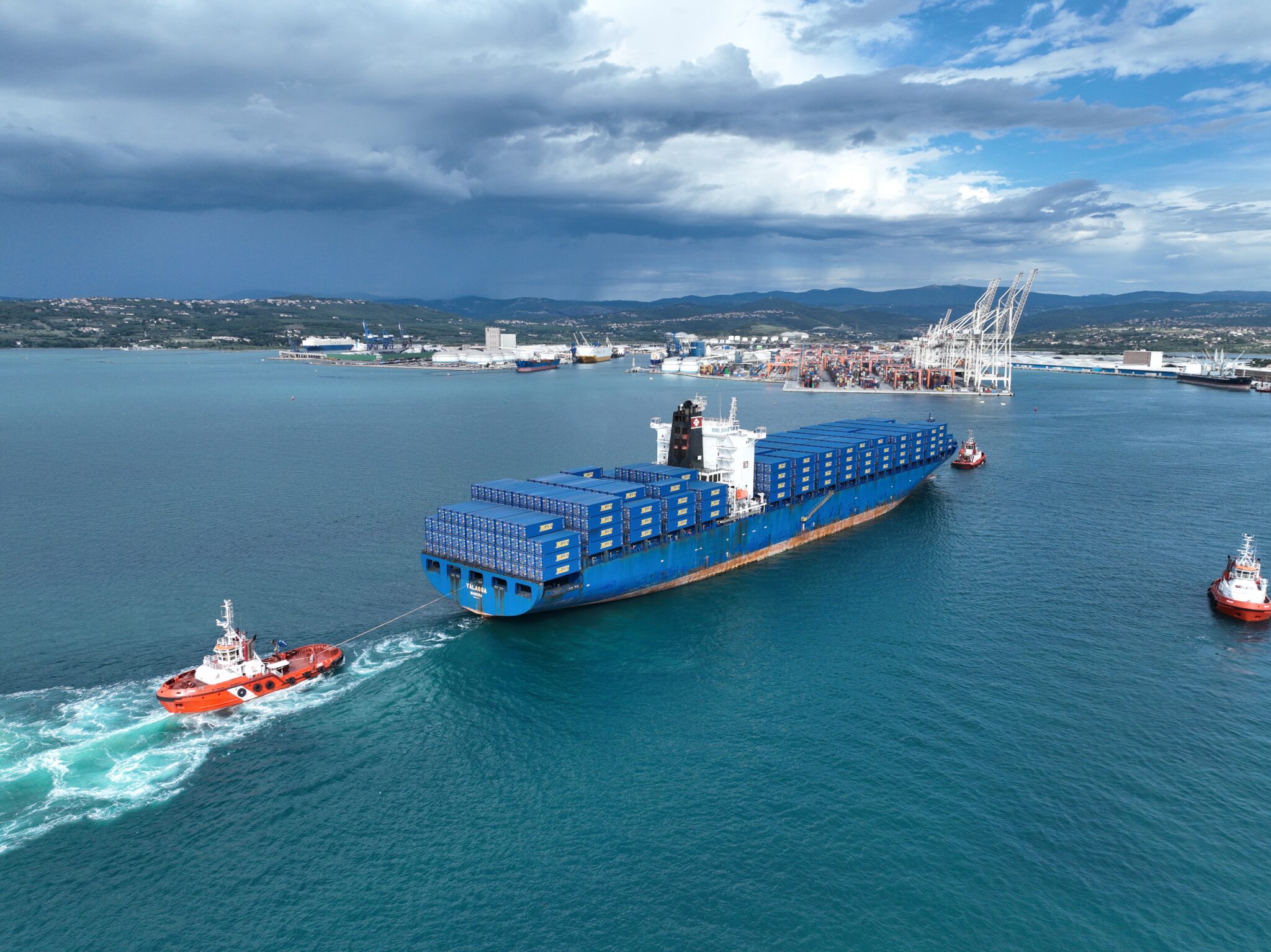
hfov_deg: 71.6
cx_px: 636
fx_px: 881
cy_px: 476
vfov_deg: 56.8
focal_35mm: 24
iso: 100
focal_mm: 12.29
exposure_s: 1/1600
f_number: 2.8
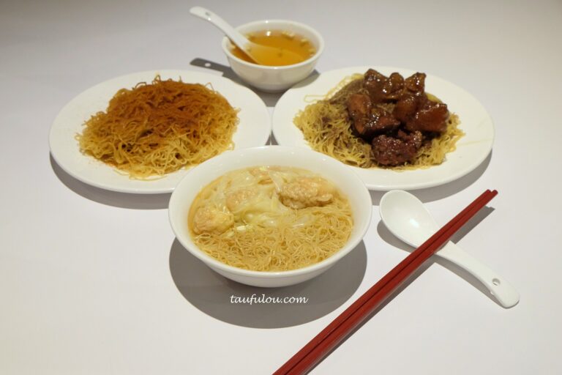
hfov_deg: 38.9
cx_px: 281
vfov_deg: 26.5
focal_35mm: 51
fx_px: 796
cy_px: 188
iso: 2500
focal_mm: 34.3
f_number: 6.4
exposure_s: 1/60
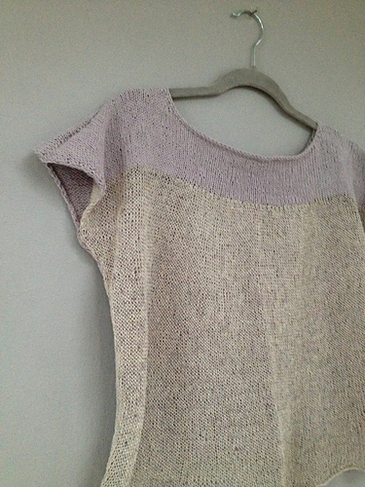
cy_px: 244
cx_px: 182
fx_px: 492
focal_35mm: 35
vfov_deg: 52.6
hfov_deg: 40.7
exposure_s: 1/15
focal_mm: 4.28
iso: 640
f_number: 2.4
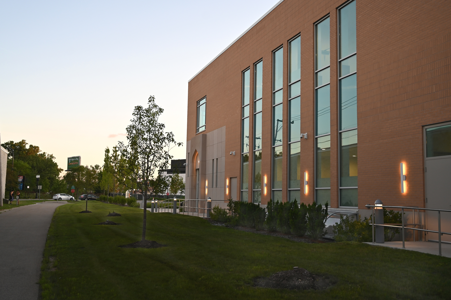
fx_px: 451
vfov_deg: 36.8
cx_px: 226
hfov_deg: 53.2
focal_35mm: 36
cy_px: 150
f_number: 4
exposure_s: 1/200
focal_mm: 36
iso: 400
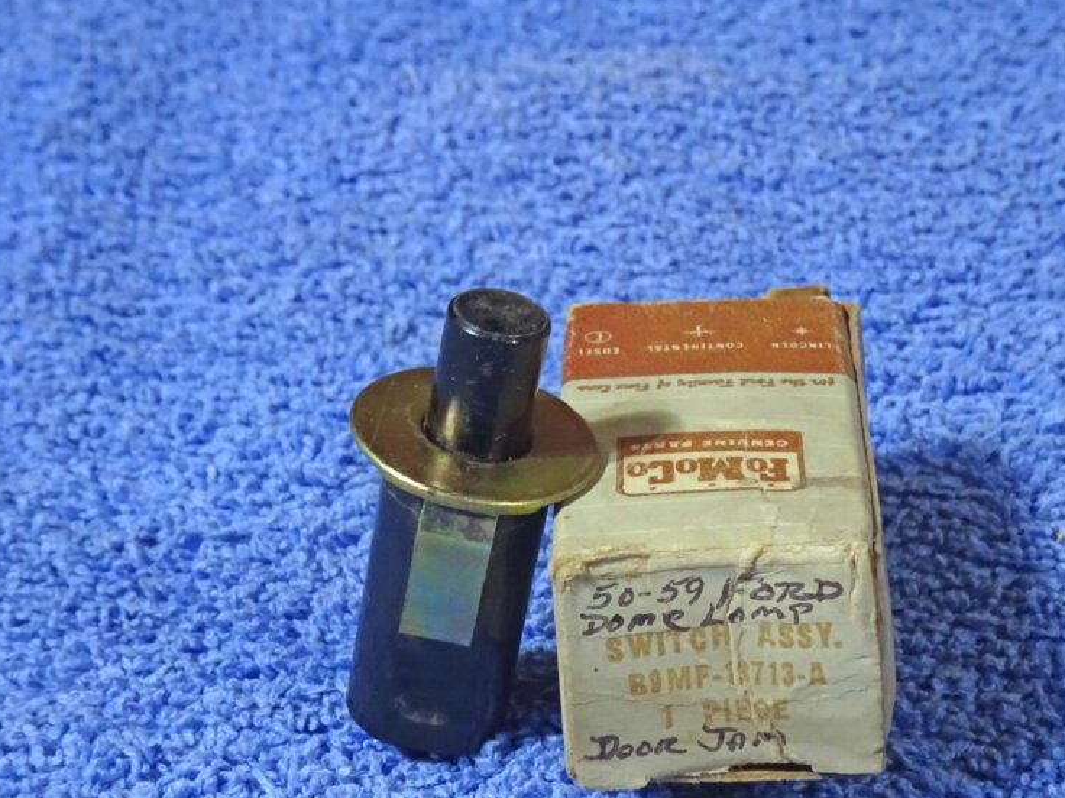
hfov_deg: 22.0
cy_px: 502
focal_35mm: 89
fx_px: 2738
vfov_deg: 16.6
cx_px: 586
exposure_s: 1/20
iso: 800
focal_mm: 10.95
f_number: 4.5
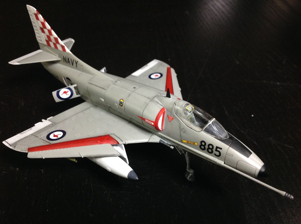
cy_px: 112
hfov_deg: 52.7
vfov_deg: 40.6
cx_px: 150
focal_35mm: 35
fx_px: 304
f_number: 2.4
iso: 100
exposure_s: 1/15
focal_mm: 4.28
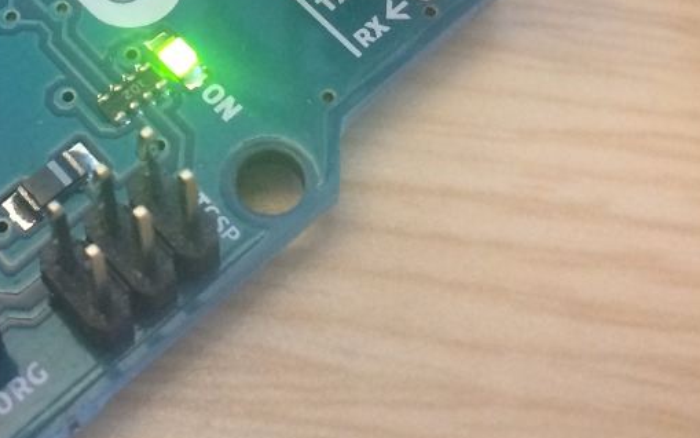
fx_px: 1660
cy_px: -87
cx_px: 120
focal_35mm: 87
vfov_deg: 14.5
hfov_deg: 23.4
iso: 160
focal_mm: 4.15
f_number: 2.2
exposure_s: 1/30
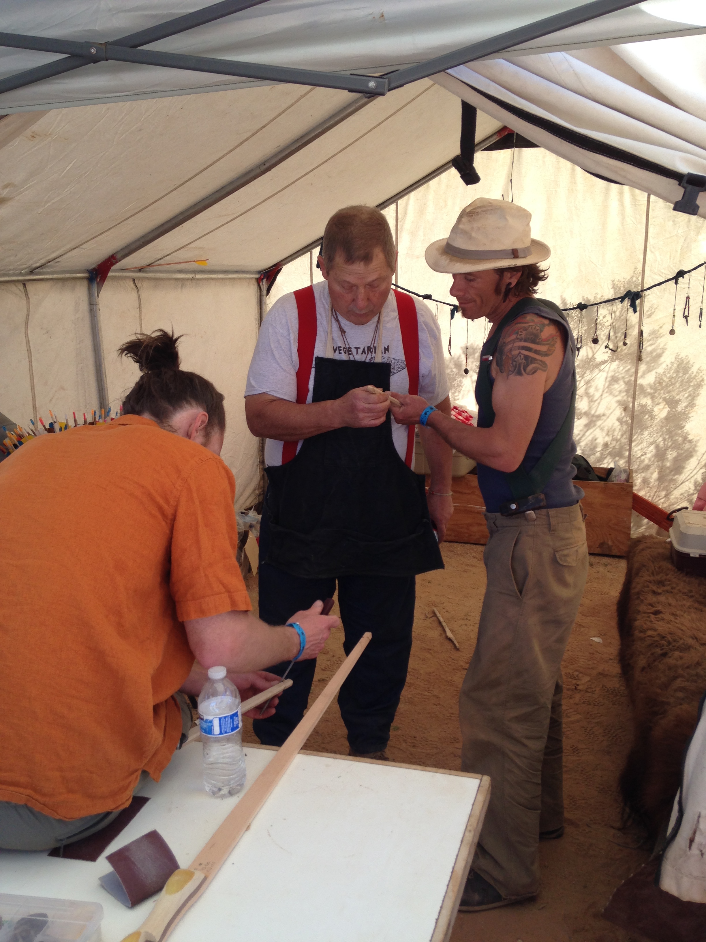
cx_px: 353
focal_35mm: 33
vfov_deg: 55.4
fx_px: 897
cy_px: 471
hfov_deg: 42.9
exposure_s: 1/237
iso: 50
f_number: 2.4
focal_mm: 4.12
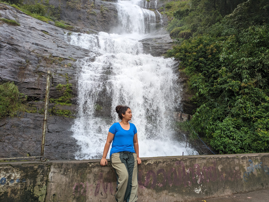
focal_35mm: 25
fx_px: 194
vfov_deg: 54.9
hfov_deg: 69.4
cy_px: 101
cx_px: 134
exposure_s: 1/677
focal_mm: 5.43
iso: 47
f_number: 1.89
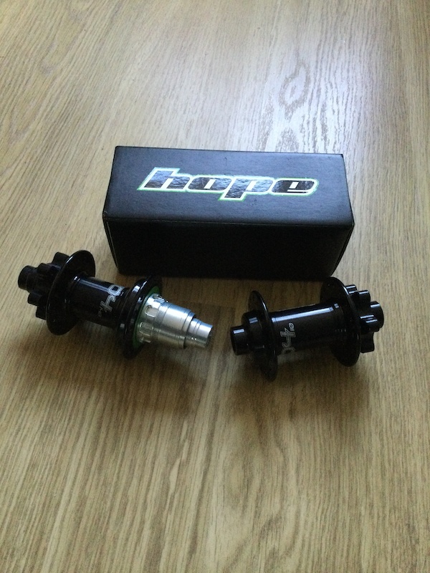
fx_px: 513
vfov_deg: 58.4
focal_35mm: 31
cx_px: 215
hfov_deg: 45.4
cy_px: 286
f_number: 2.4
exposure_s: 1/17
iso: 320
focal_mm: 3.3
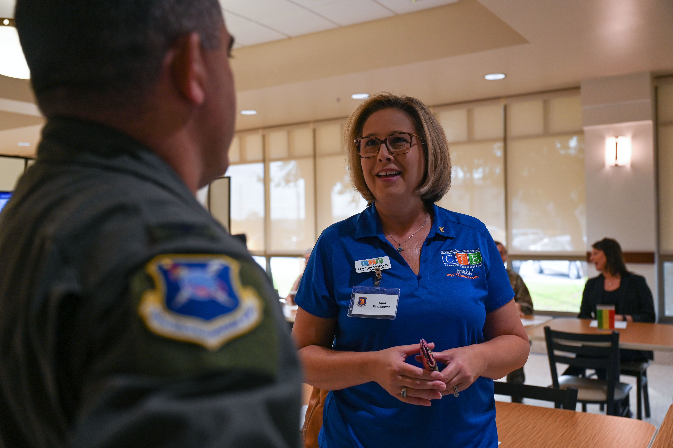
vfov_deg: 38.3
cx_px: 336
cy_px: 224
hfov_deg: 55.1
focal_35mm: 34
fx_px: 645
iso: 640
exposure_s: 1/160
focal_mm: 34.5
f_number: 3.5
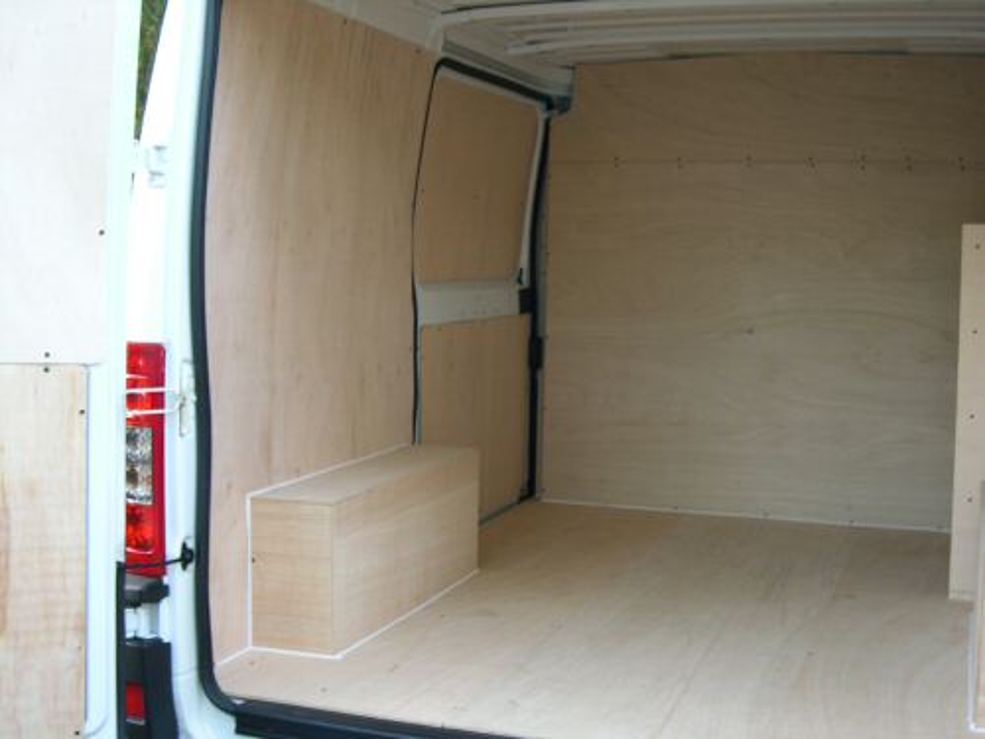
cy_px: 370
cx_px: 492
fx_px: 1337
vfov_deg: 30.9
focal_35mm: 47
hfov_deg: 40.4
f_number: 3.1
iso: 100
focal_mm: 10.1
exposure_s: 1/14.1
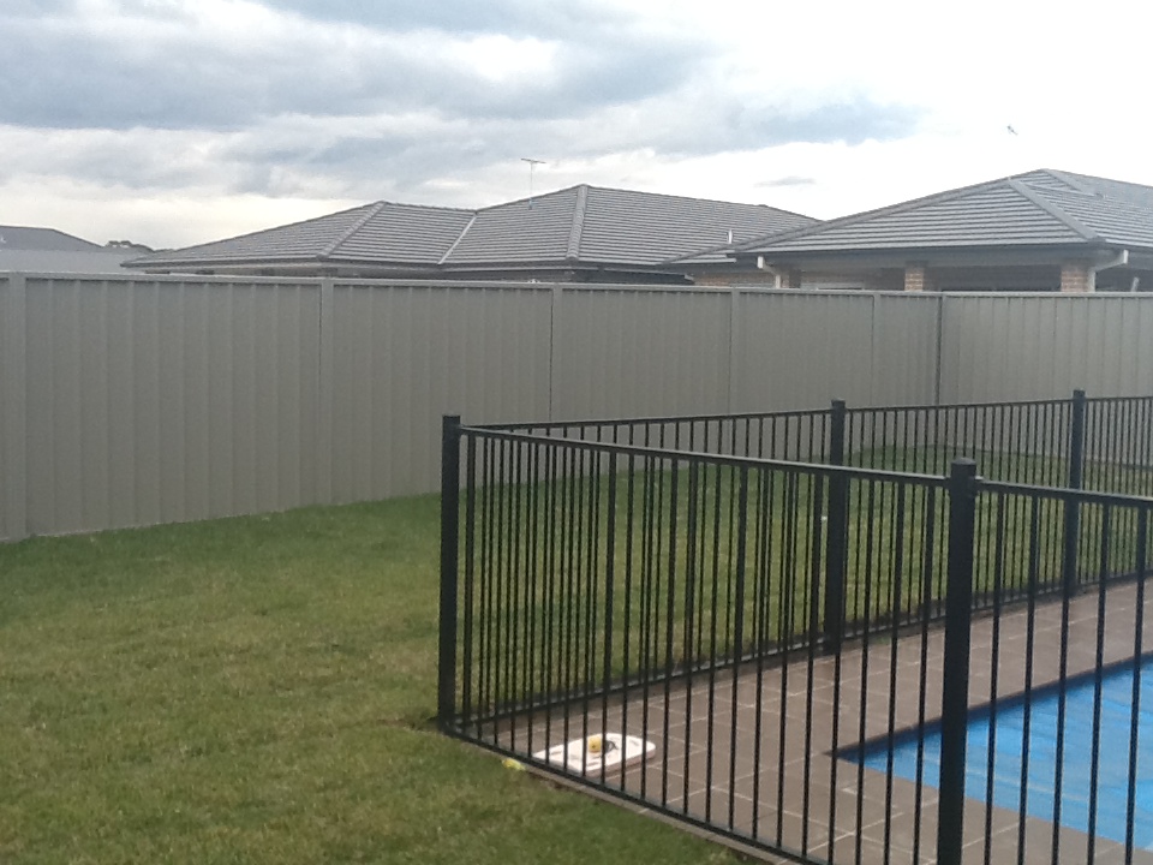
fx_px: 1066
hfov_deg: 56.8
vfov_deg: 44.2
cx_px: 576
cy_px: 432
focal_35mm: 32
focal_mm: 2.03
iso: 64
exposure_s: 1/216
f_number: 2.4
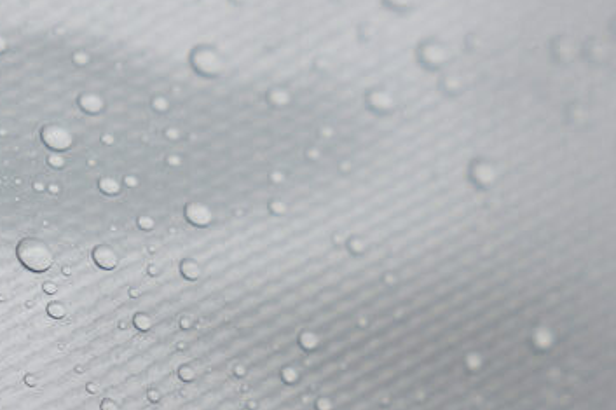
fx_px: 6790
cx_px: -208
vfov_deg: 3.4
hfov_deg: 5.2
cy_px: 681
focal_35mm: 397
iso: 400
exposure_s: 1/640
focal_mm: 70
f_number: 3.2
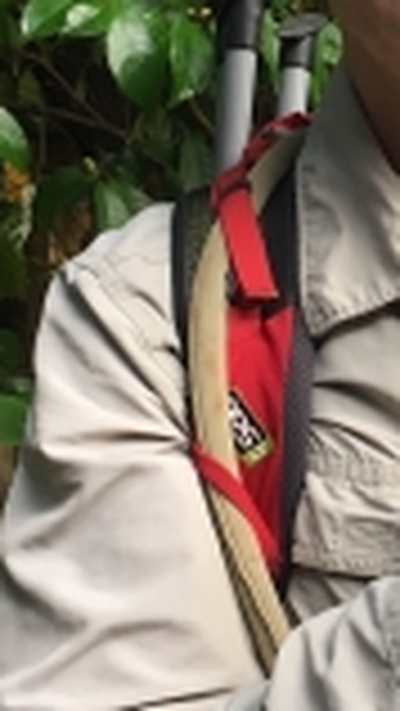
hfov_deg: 14.7
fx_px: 1507
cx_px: 445
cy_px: 248
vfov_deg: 26.4
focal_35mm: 80
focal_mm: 4.15
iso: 32
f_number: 2.2
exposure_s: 1/33
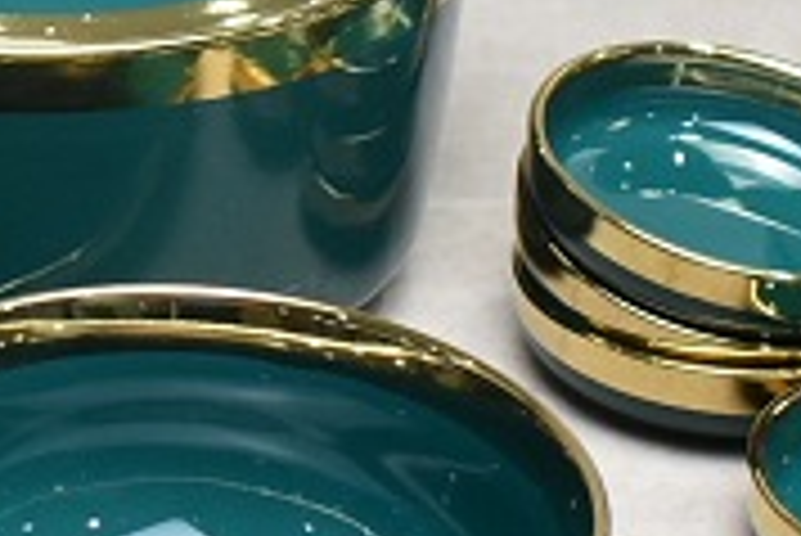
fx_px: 4119
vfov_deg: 7.4
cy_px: 41
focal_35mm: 185
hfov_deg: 10.9
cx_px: -202
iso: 800
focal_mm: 22
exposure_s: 1/80
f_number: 3.8
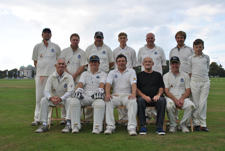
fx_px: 329
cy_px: 76
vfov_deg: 25.8
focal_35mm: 52
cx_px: 112
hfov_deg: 37.8
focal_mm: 35
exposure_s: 1/160
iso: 100
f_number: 6.3
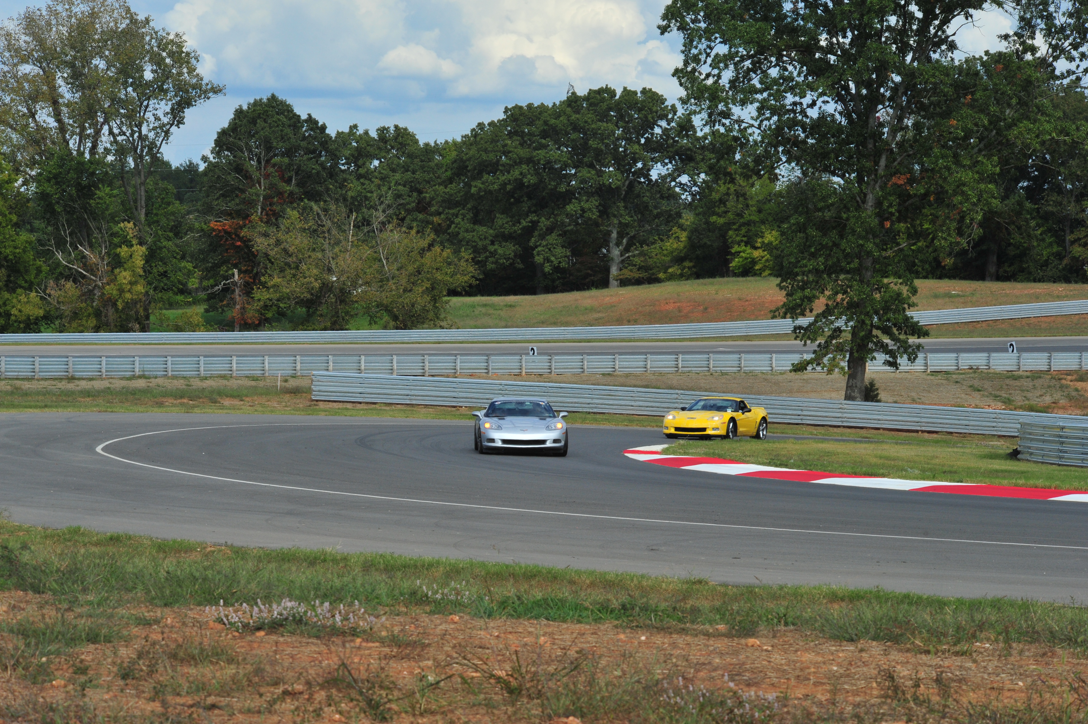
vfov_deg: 11.2
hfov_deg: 16.8
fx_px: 3685
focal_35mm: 122
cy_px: 362
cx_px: 544
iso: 1000
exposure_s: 1/1000
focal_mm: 122
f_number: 16
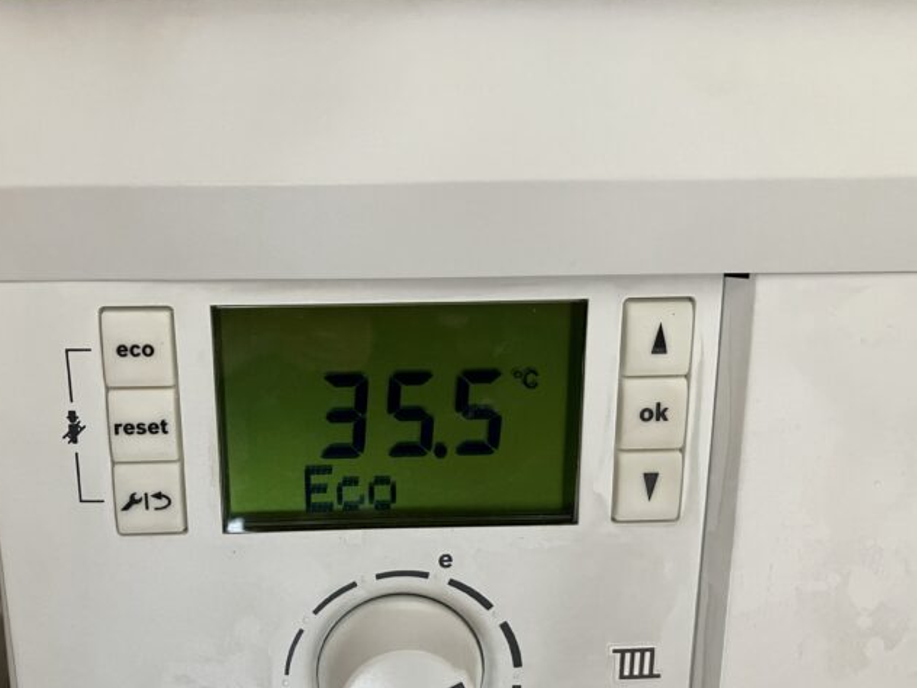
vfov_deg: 41.6
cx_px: 373
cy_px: 409
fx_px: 901
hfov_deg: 53.6
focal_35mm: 34
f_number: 1.8
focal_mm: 3.99
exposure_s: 1/50
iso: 320
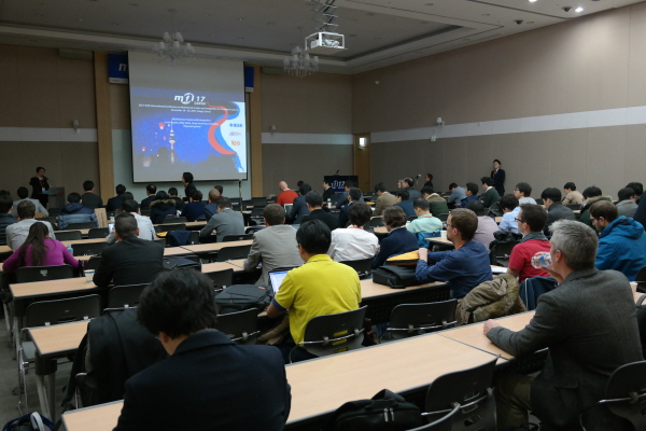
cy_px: 216
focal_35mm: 30
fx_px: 538
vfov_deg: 43.6
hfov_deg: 61.9
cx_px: 323
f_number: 3.5
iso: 1600
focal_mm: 20
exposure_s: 1/40
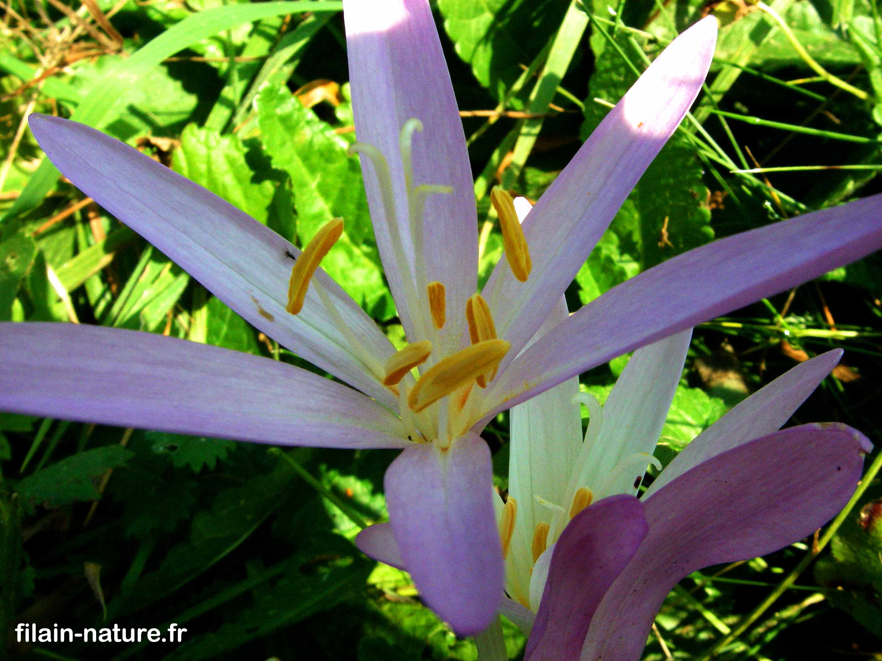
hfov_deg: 49.0
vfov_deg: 37.7
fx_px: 968
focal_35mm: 38
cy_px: 330
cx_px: 441
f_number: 6.6
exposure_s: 1/400
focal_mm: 6.3
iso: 400
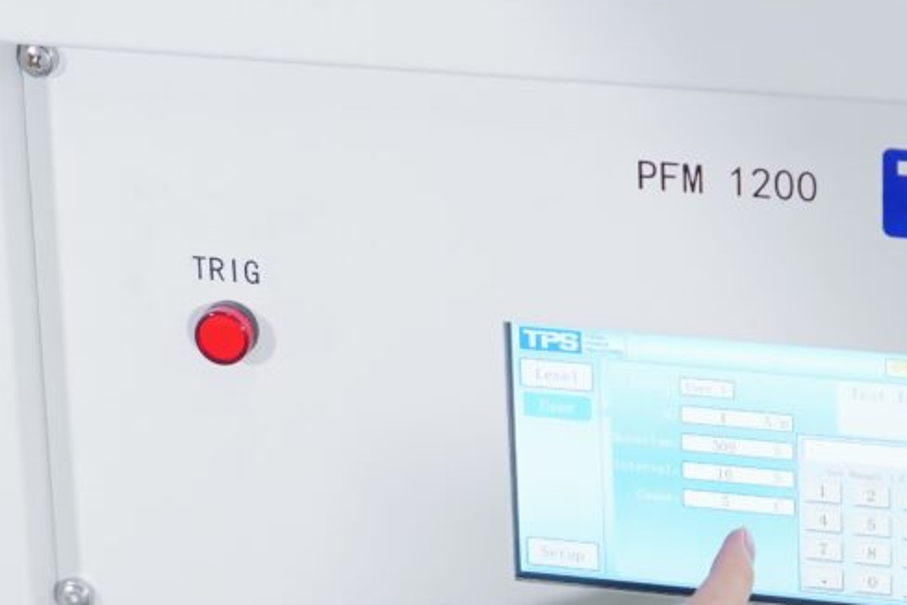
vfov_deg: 5.0
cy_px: 536
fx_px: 6928
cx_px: 74
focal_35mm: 275
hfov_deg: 7.5
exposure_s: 1/125
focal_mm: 70
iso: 1000
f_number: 2.8
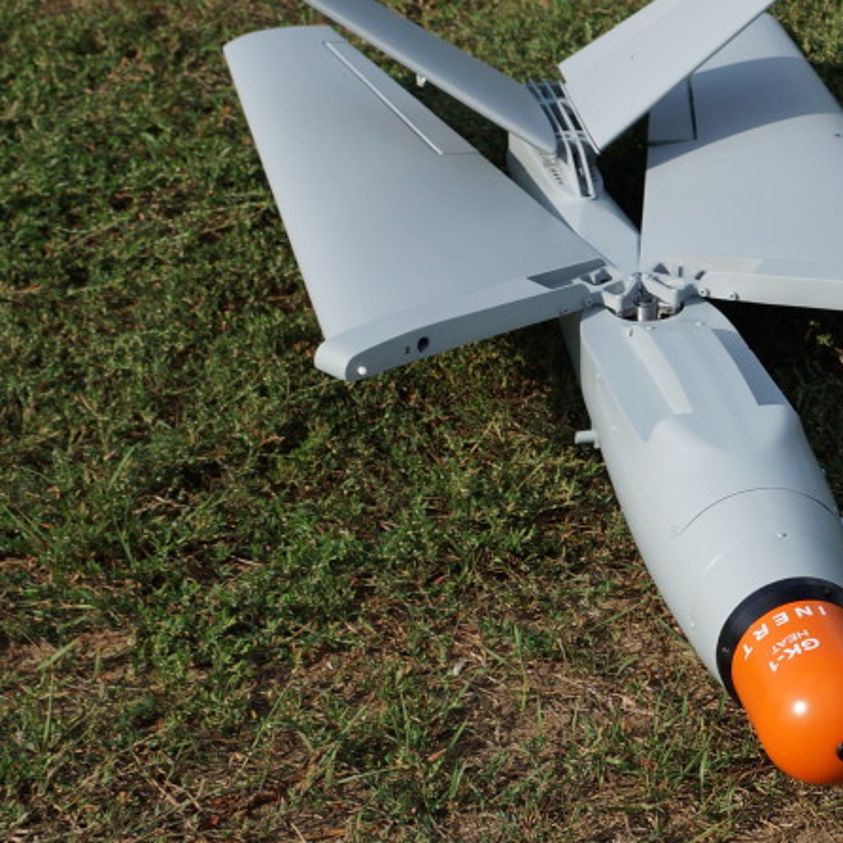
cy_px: 422
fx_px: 3527
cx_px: 1263
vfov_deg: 13.6
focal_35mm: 128
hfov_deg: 12.9
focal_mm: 28
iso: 100
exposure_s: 1/1600
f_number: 4
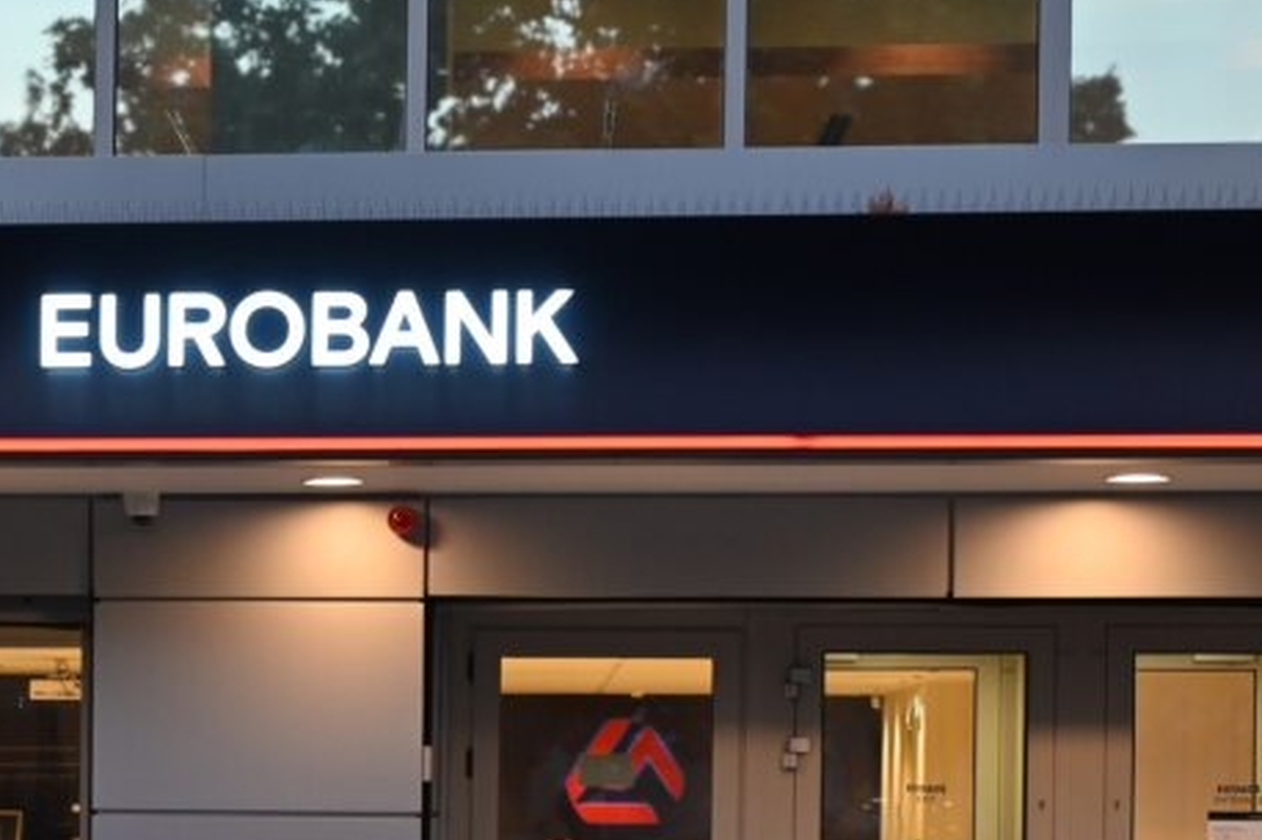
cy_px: 861
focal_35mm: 110
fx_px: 3855
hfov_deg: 18.1
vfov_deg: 12.3
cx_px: -52
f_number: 3.2
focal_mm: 42
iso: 1000
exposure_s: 1/320
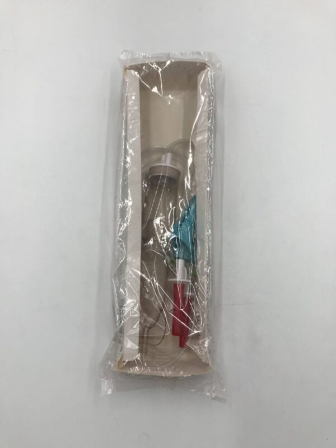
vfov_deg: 63.4
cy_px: 224
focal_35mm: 28
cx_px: 168
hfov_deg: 49.7
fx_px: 362
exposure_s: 1/187
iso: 20
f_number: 1.8
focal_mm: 3.99
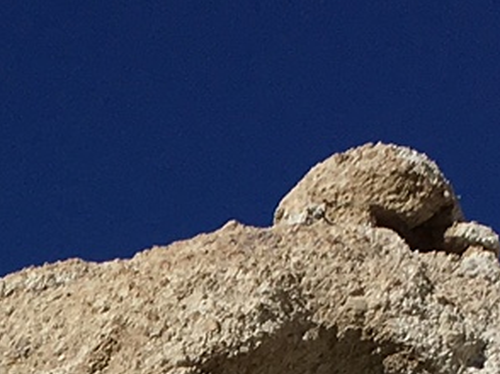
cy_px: 1095
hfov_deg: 9.8
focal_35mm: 199
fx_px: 2872
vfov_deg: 6.8
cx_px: -99
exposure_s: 1/5128
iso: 25
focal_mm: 4.15
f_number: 2.2
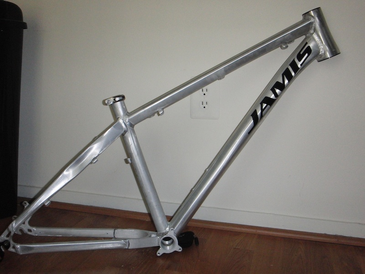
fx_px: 401
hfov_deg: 49.0
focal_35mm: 38
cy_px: 137
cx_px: 182
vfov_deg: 37.7
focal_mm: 6.66
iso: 250
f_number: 3.9
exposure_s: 1/40
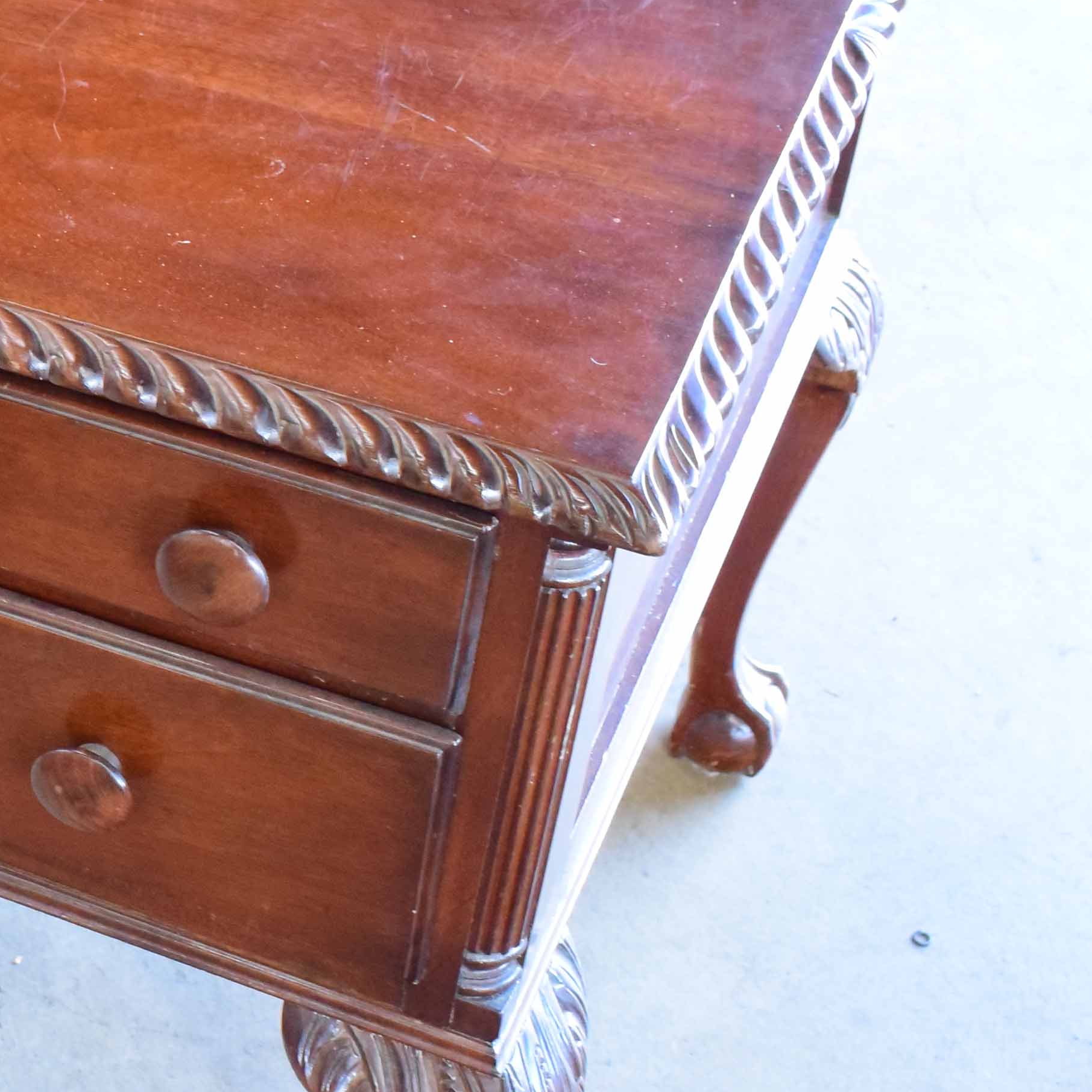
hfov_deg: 20.7
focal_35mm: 76
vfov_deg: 22.8
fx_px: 2712
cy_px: 499
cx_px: -333
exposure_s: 1/8
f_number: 7.1
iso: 2500
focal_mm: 18
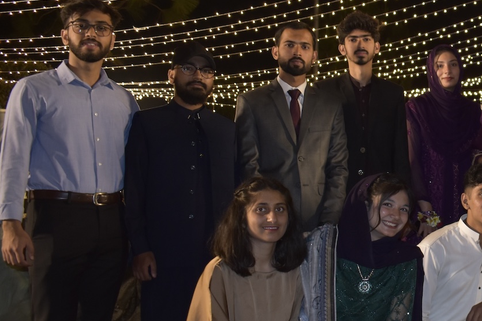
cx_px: 549
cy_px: 183
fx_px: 923
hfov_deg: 26.6
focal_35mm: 69
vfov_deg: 19.7
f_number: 3.8
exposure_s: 1/30
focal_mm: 20
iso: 450
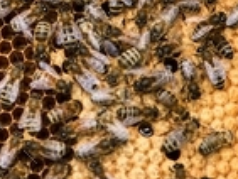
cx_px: -96
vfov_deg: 3.5
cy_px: -135
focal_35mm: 422
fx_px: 2904
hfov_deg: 4.7
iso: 100
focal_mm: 105
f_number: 3
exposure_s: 1/125
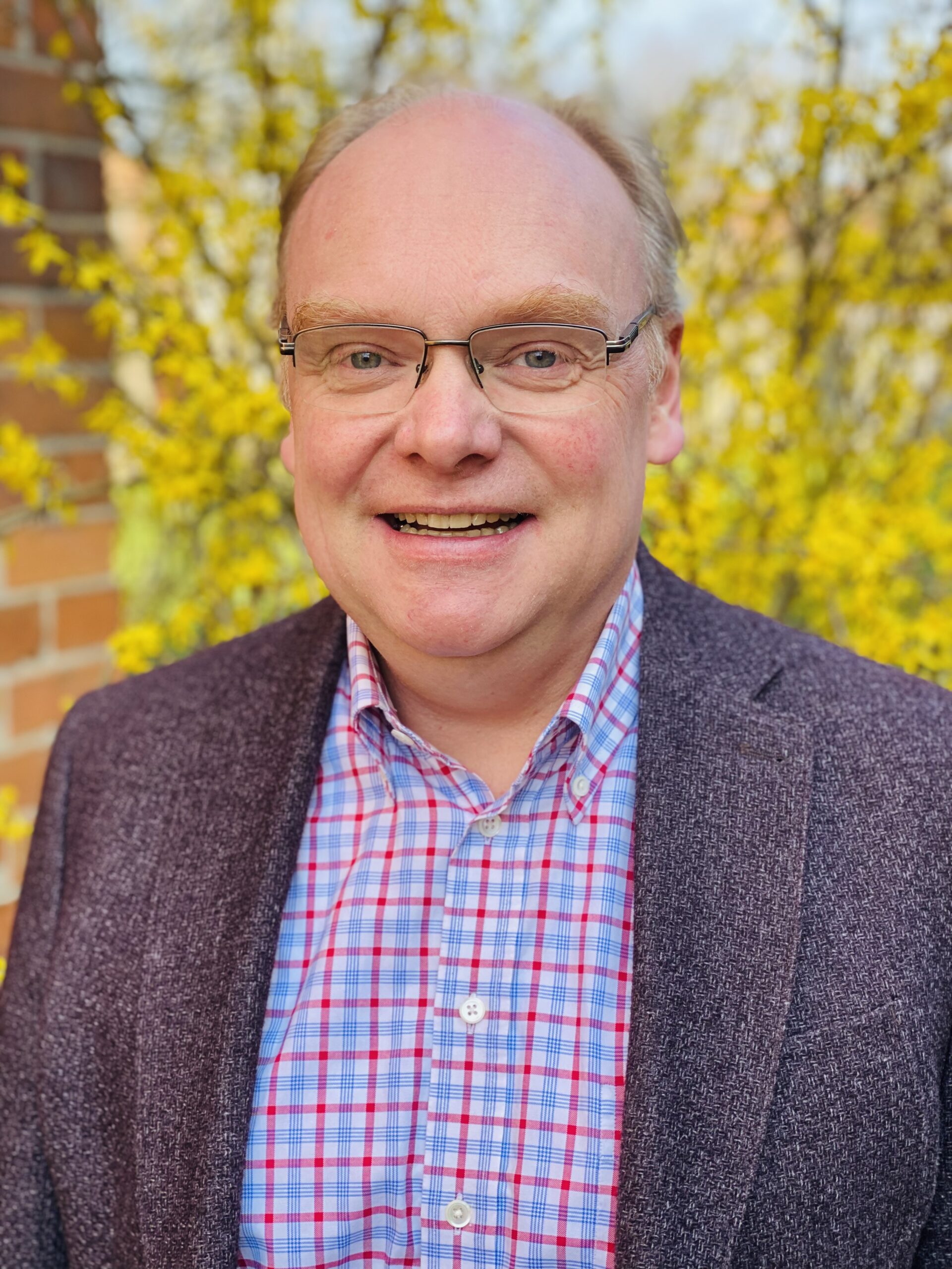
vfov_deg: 36.8
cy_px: 634
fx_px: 1907
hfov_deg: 28.0
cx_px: 476
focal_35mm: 52
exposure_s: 1/188
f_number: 2
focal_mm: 6
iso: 20
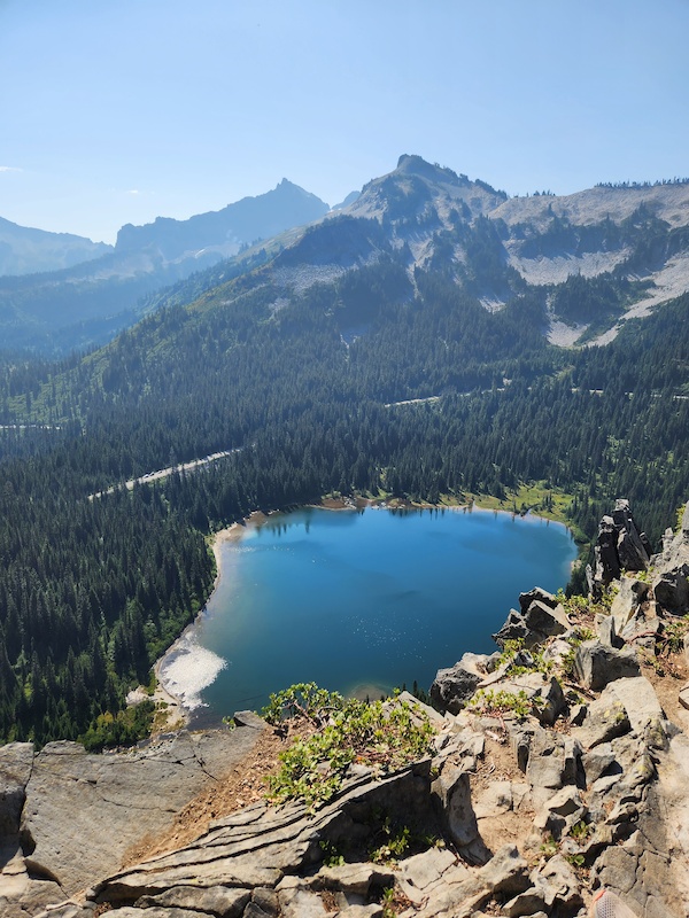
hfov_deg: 58.9
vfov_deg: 73.9
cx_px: 344
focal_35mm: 23
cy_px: 459
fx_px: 610
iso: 20
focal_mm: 5.4
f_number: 1.8
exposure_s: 1/2134
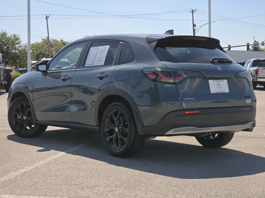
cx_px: 132
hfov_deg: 28.2
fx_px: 528
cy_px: 99
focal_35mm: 69
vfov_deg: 21.3
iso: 50
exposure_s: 1/2252
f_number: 2.4
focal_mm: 7.9
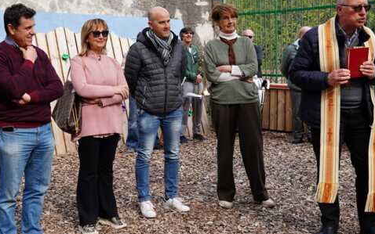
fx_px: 554
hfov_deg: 37.3
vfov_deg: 23.9
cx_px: 157
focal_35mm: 54
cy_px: 108
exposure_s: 1/125
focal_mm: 33.1
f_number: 5.6
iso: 100
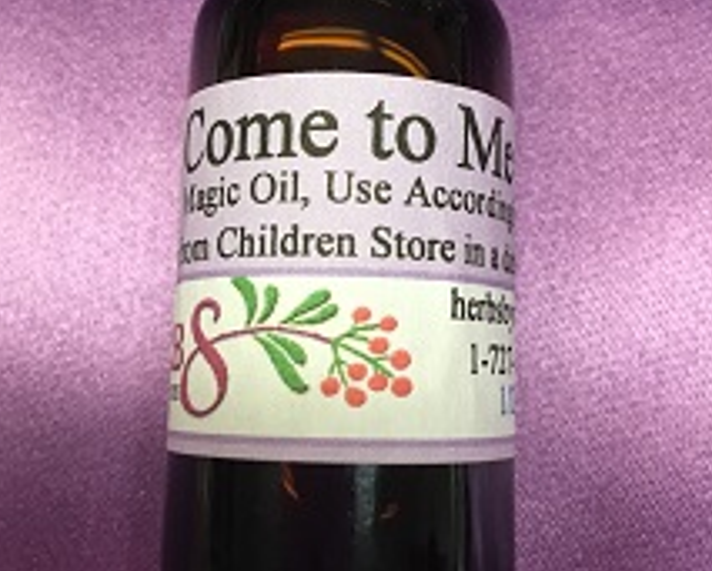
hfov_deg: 39.5
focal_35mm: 47
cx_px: 391
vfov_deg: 32.1
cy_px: 227
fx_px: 992
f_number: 2.2
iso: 160
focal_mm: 4.15
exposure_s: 1/30
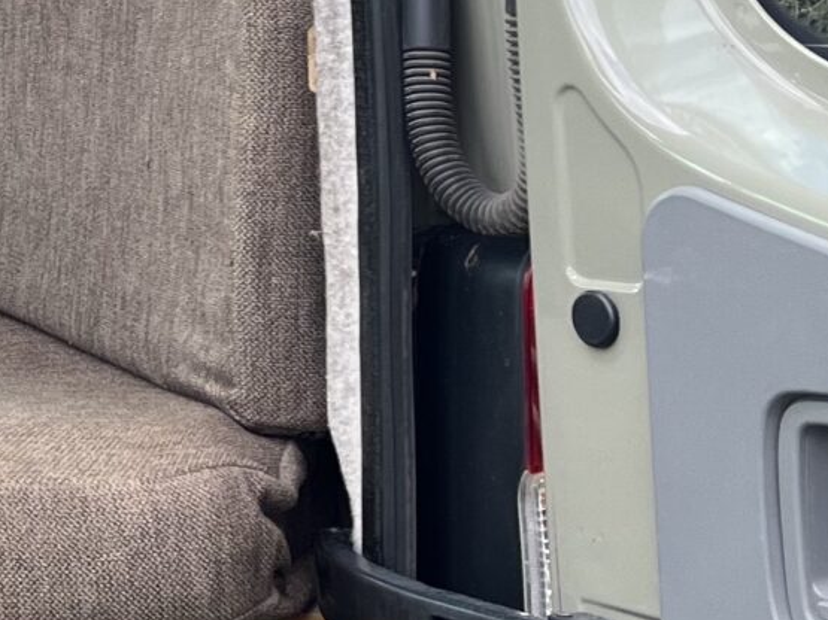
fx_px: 2870
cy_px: -122
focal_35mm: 120
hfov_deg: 13.7
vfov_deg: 12.1
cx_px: -892
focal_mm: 5.1
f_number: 1.6
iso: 50
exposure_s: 1/373
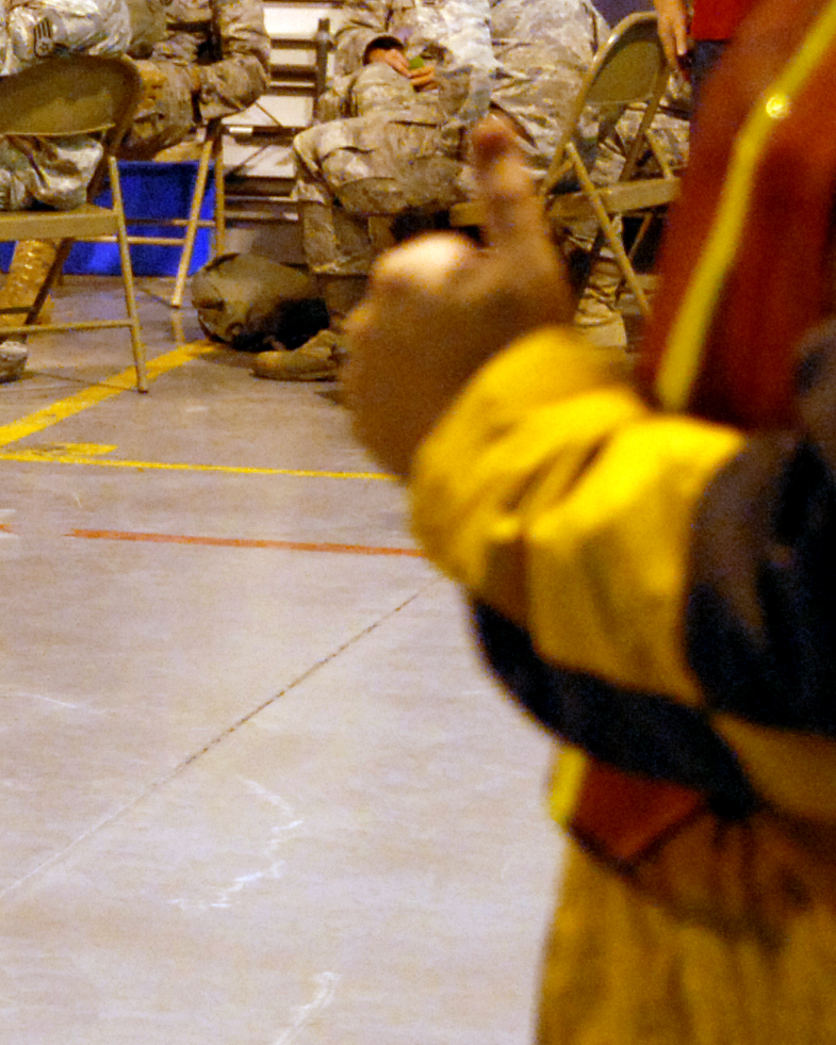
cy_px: 474
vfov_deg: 10.8
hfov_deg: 8.3
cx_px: -734
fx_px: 5504
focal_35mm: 178
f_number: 2.8
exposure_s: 1/100
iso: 1000
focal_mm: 32
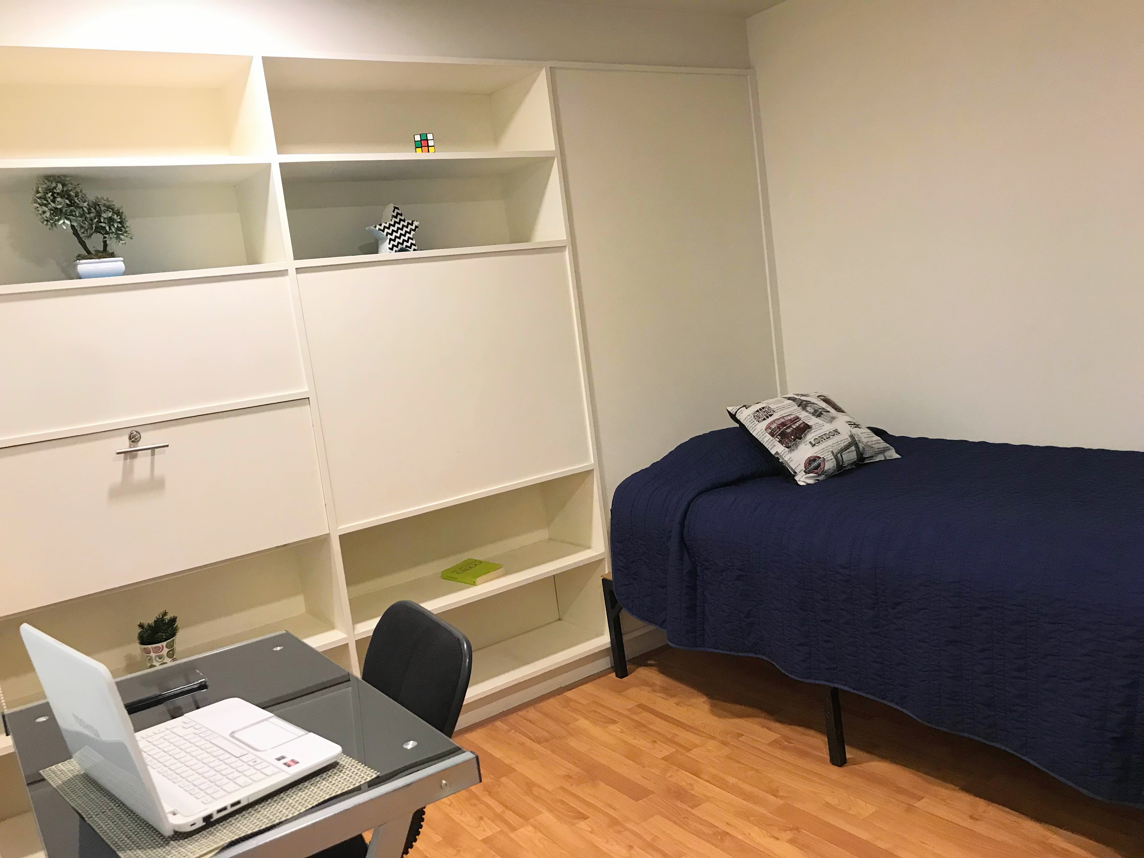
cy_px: 429
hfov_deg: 63.4
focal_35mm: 28
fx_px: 925
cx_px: 572
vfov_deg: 49.7
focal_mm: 3.99
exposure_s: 1/17
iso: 40
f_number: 1.8
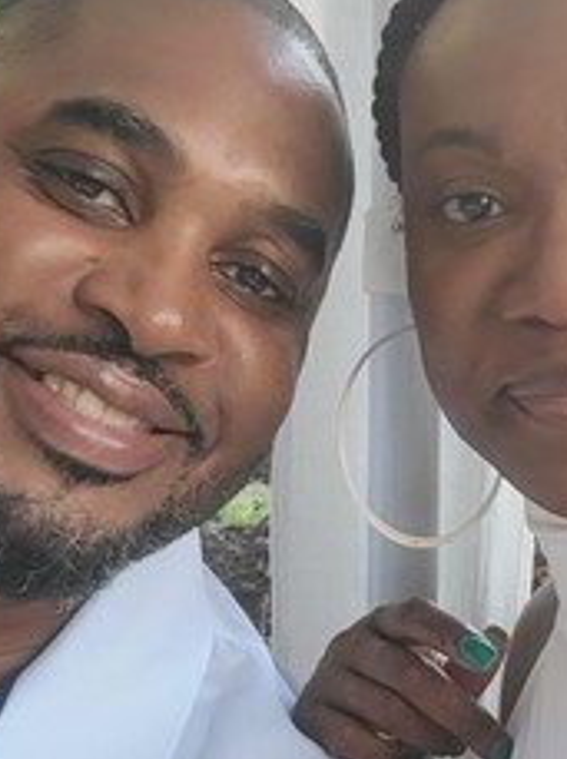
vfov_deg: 27.8
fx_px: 1533
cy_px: 441
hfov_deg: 20.8
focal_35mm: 70
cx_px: 428
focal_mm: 3.3
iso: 200
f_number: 2.2
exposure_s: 1/120
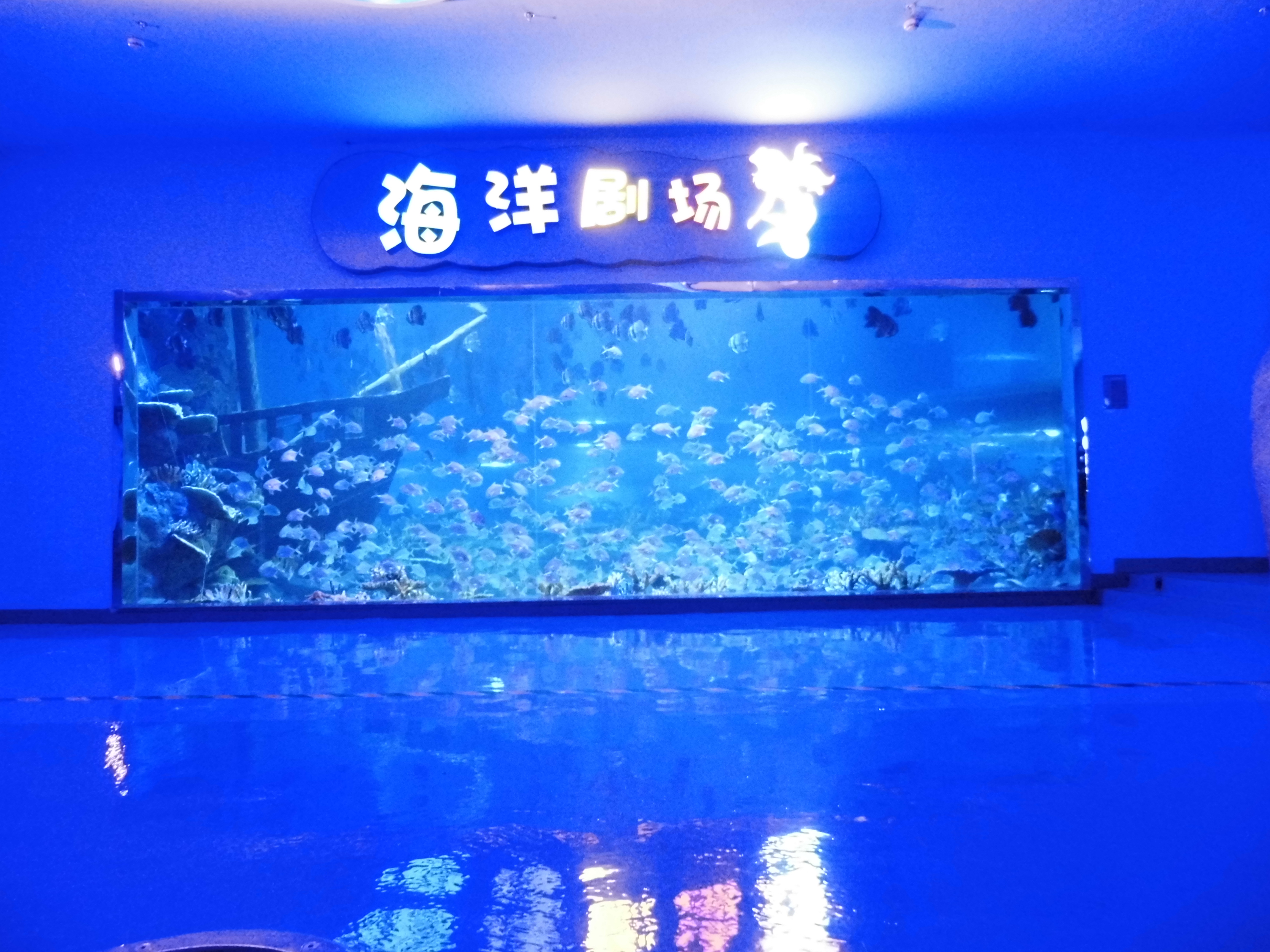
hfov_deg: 69.4
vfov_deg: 54.9
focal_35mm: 25
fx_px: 917
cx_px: 635
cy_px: 476
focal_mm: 4.5
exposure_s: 1/13
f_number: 3
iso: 800
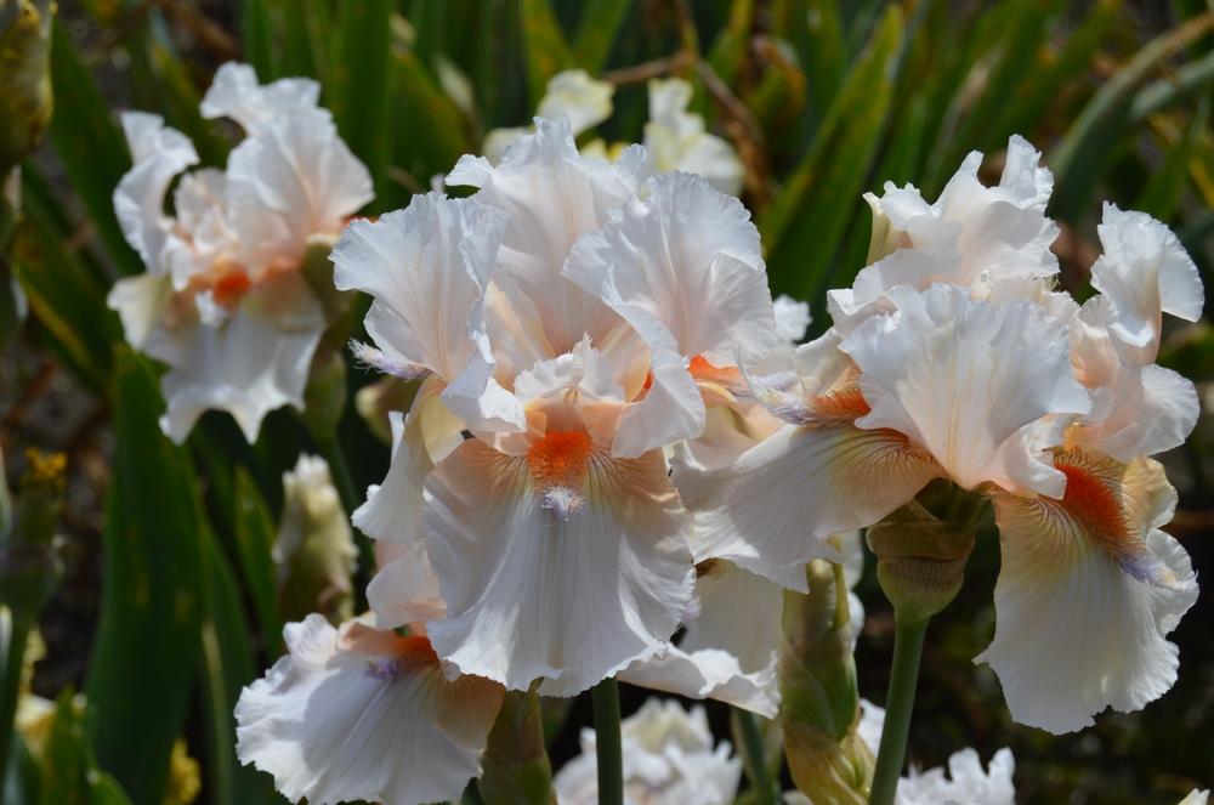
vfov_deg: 16.5
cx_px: 607
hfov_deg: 24.7
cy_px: 402
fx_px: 2777
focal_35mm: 82
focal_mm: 55
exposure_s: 1/400
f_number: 8
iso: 100
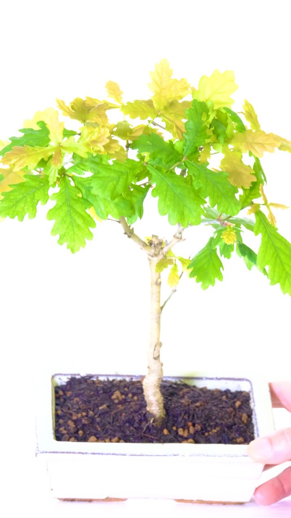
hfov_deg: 6.3
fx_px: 2649
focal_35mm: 193
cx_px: 141
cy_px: 260
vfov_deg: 11.2
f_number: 10
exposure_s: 1/15
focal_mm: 121.8
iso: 4000
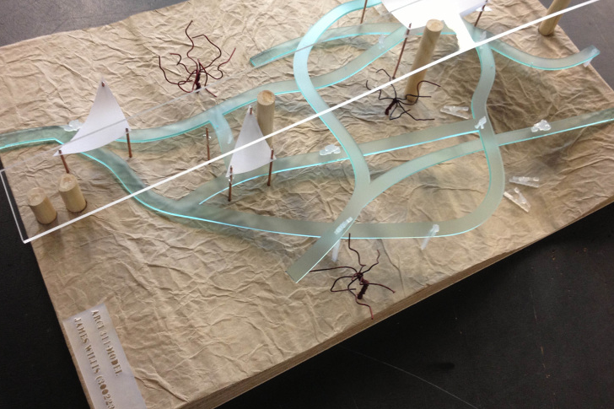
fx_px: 682
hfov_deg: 48.5
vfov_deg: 33.3
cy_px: 179
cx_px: 318
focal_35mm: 40
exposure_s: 1/20
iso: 100
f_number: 2.4
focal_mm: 4.28
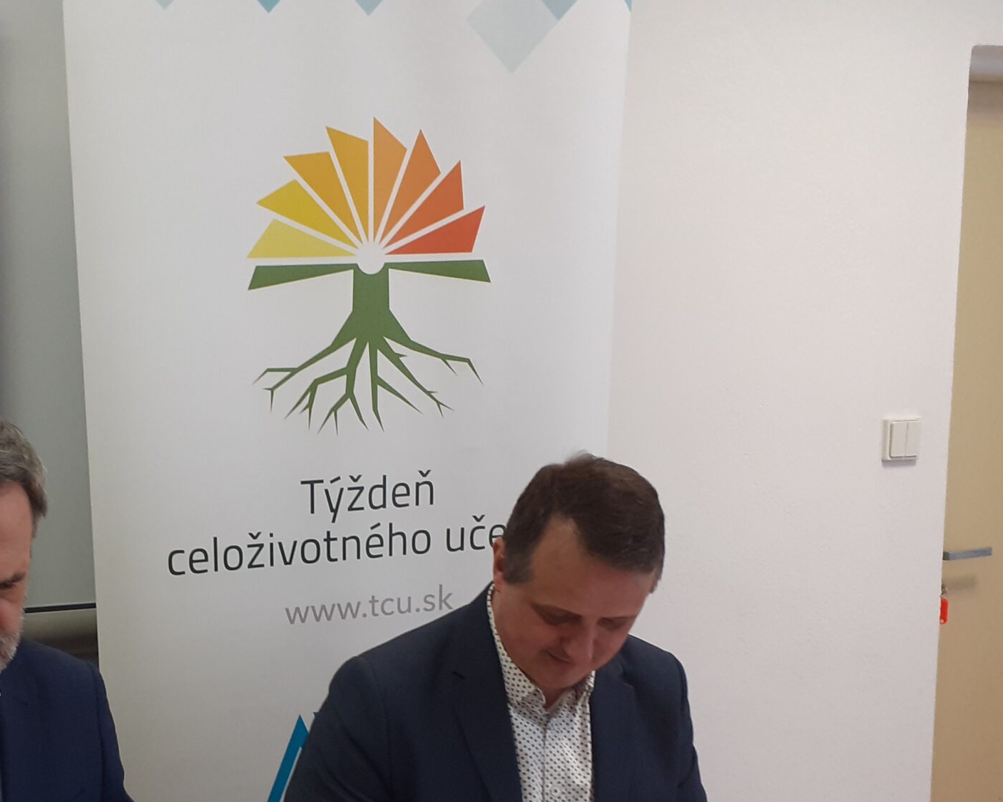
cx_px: 190
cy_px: 612
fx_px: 1424
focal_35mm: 48
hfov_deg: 37.3
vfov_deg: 30.8
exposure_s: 1/50
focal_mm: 3.6
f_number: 1.9
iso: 100
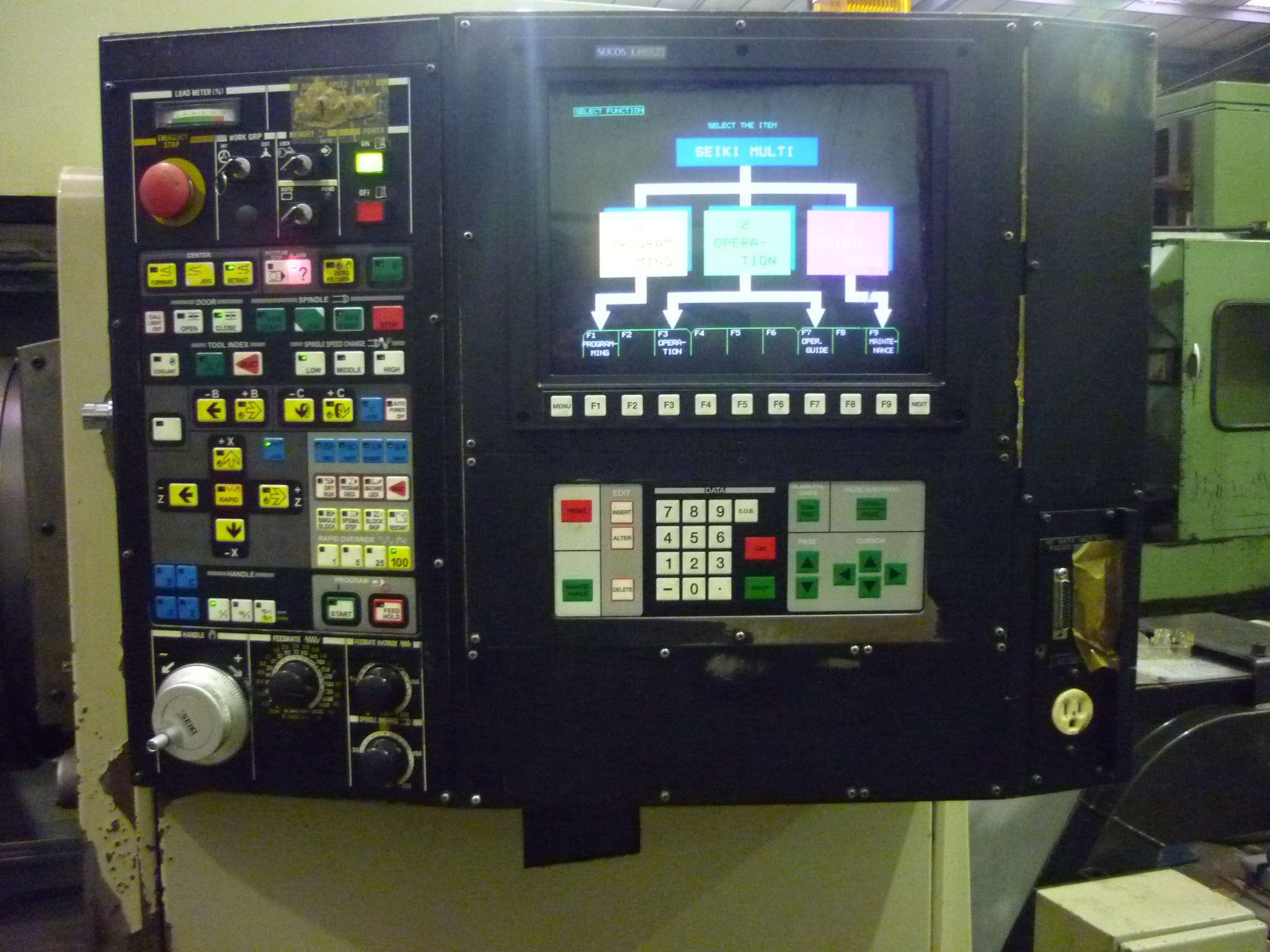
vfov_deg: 42.9
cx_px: 635
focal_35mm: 33
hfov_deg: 55.4
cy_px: 476
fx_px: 1211
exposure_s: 1/8
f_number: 2.8
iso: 800
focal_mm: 5.5
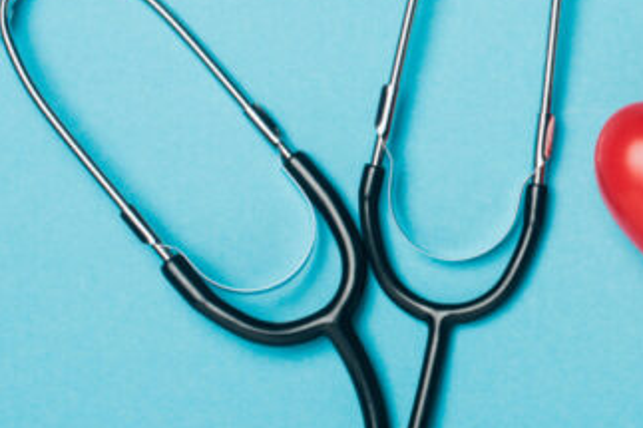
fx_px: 2124
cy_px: 162
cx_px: 667
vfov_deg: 11.5
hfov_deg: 16.8
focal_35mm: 119
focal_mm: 50
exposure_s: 1/200
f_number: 5.6
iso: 100
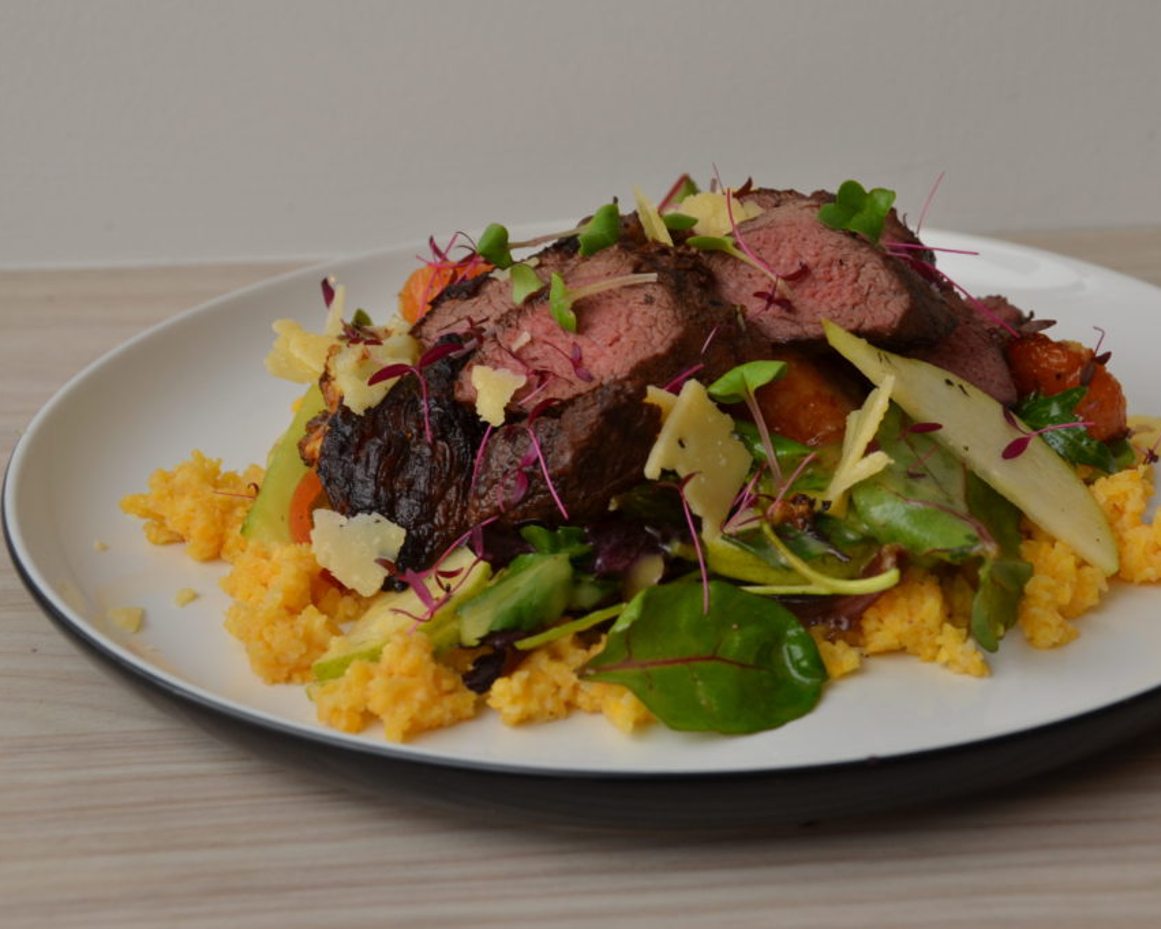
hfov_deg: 30.9
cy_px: 464
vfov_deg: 25.0
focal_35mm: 61
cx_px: 678
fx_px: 2096
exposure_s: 1/30
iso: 200
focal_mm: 36
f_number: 8
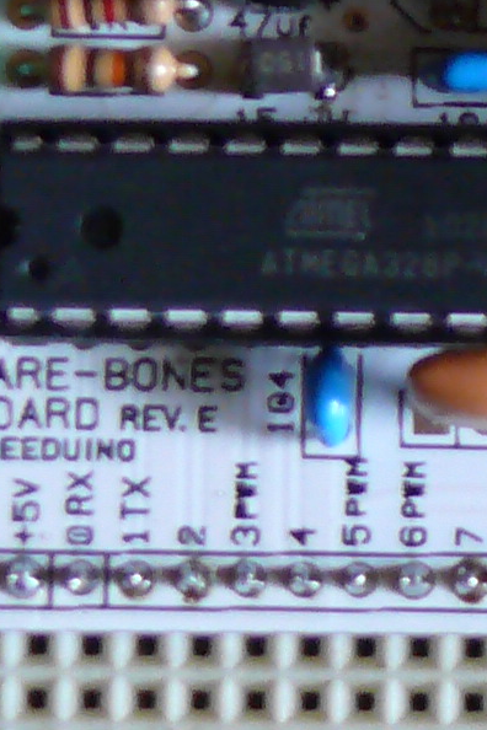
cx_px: 1422
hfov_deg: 2.8
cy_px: -43
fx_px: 9983
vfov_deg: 4.2
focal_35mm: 492
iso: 200
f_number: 3.2
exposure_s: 1/30
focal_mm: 16.4
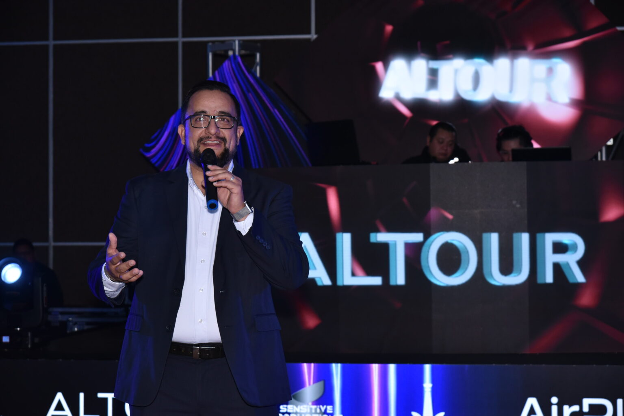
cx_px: 312
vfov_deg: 18.2
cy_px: 208
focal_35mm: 75
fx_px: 1300
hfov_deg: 27.0
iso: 1600
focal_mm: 75
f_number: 6.3
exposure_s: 1/160
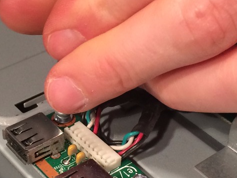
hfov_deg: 22.1
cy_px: 88
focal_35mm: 88
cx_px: 72
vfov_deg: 16.8
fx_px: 602
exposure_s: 1/30
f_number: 2.2
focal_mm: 4.15
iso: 100
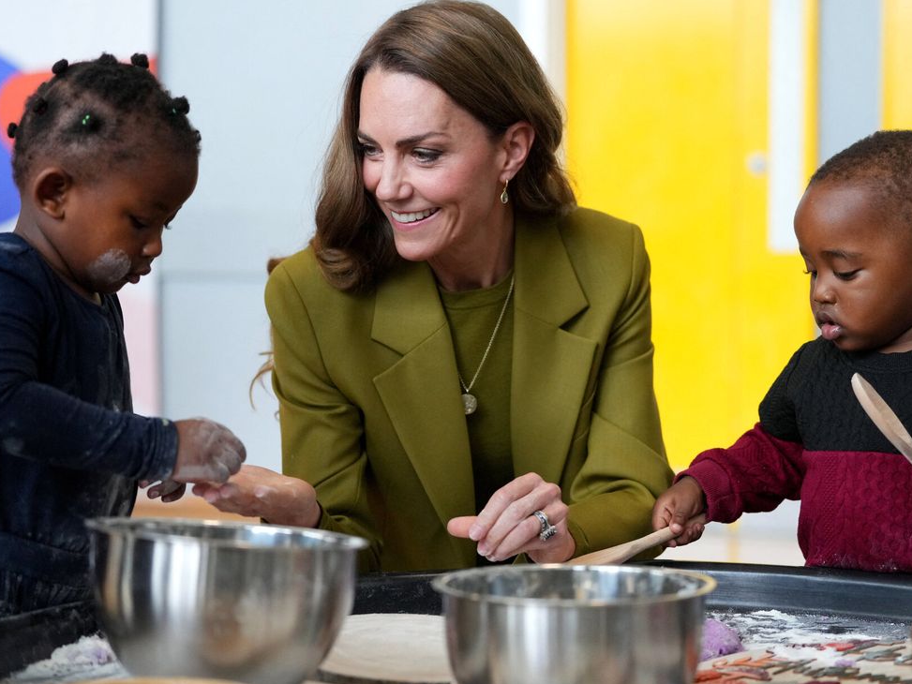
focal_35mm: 83
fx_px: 2187
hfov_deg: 23.5
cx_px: 495
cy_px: 358
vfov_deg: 17.8
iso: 2500
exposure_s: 1/640
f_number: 2.8
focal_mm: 70
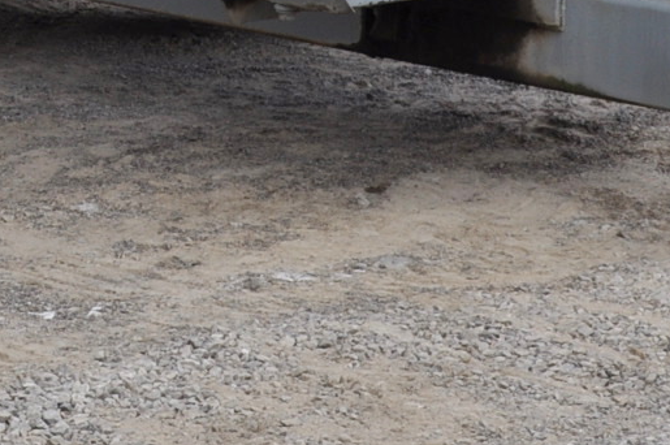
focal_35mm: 200
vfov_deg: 6.7
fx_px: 3717
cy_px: -321
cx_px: -5
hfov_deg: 10.2
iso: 200
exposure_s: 1/320
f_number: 9
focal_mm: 32
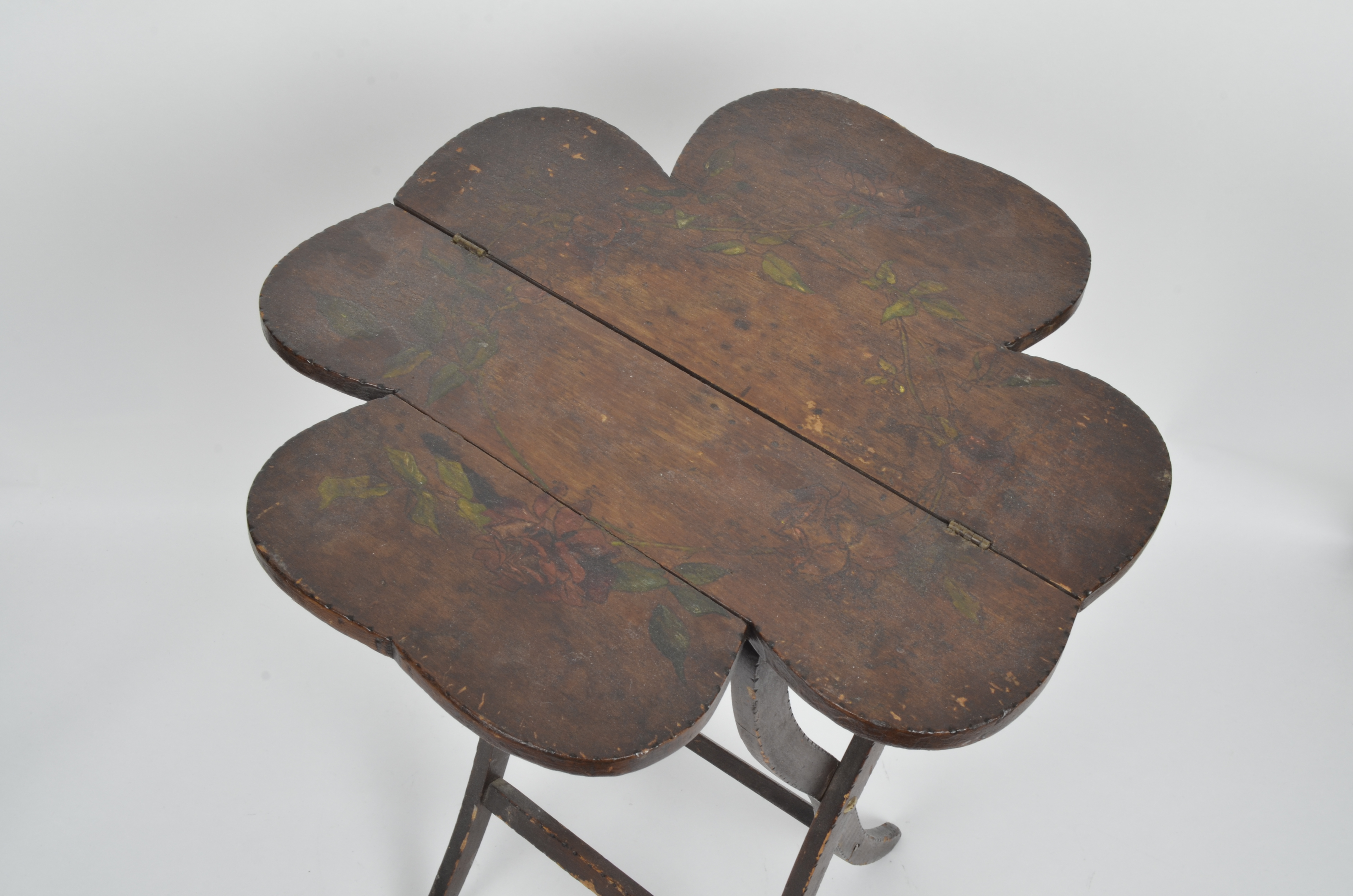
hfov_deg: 49.6
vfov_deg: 34.1
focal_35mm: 39
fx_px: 1463
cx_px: 676
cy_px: 448
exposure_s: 1/80
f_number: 14
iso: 200
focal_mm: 26
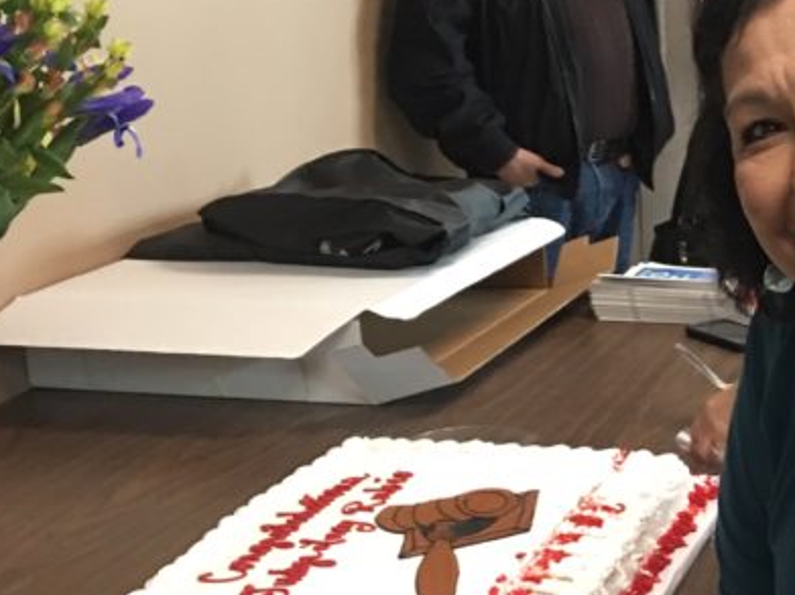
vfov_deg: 19.3
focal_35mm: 76
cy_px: 441
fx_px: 1745
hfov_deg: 23.3
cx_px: 982
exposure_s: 1/15
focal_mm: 4.15
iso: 100
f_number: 2.2
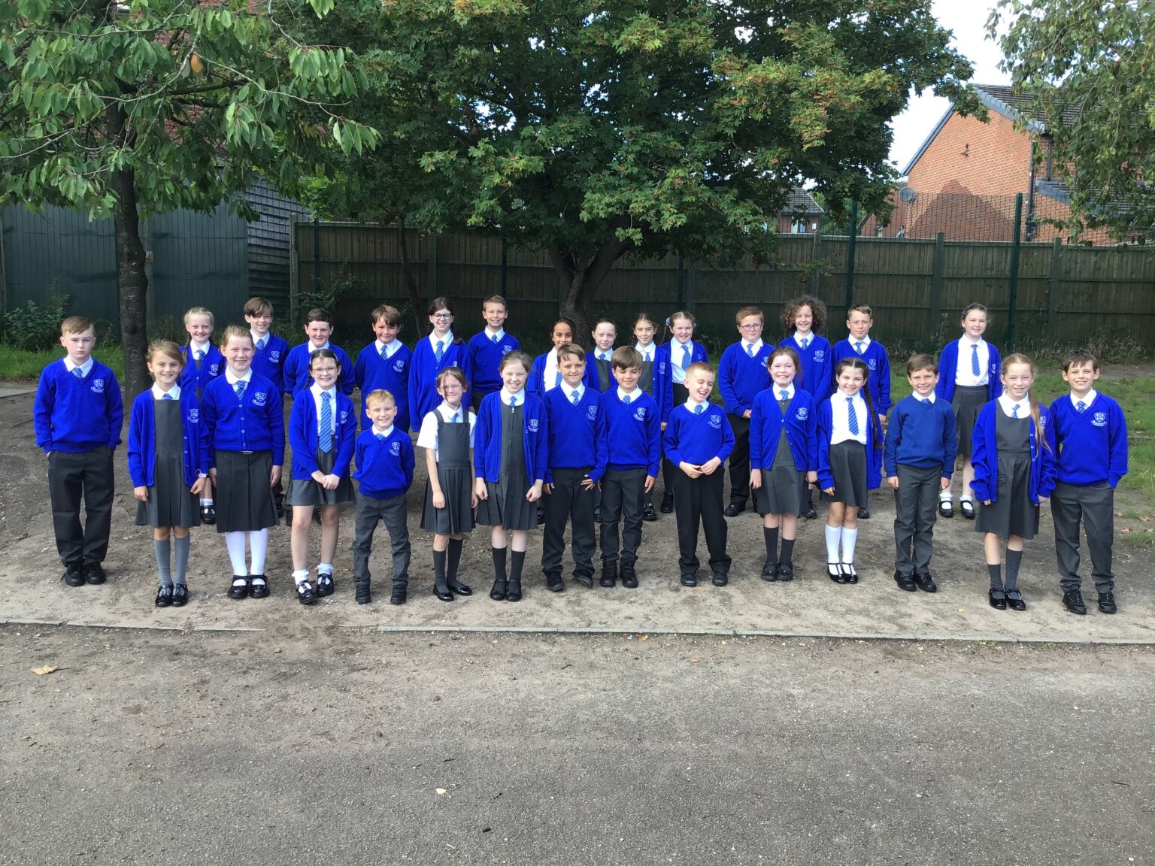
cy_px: 433
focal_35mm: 31
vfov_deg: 45.4
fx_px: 1034
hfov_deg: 58.4
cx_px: 578
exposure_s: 1/165
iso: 25
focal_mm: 3.3
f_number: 2.4
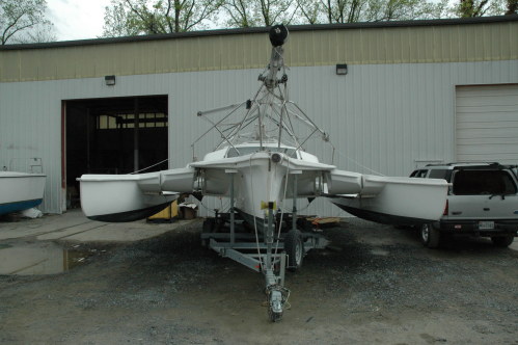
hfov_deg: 67.4
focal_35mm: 27
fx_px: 388
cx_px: 259
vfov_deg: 47.9
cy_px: 172
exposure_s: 1/640
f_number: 13
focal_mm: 18
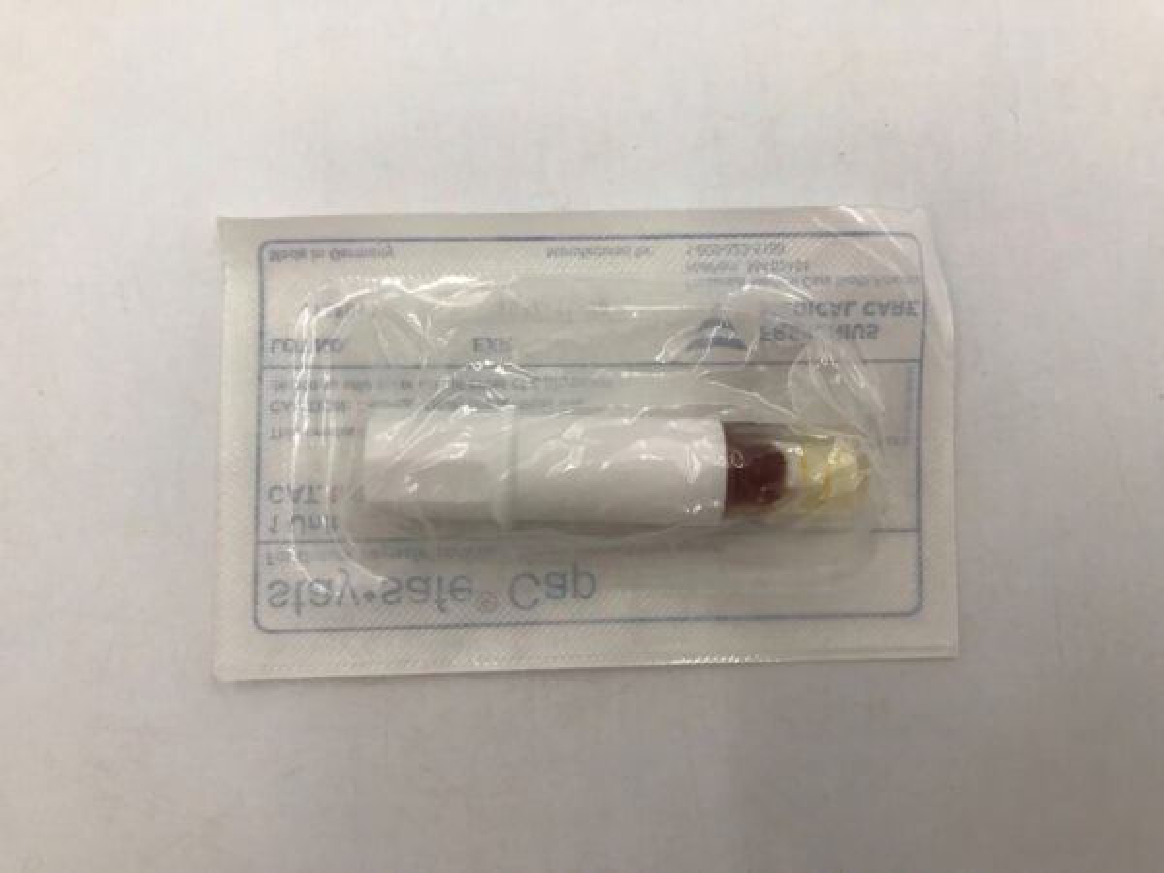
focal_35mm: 28
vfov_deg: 49.7
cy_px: 436
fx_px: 942
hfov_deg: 63.4
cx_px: 582
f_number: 1.8
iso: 20
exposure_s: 1/40
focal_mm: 3.99
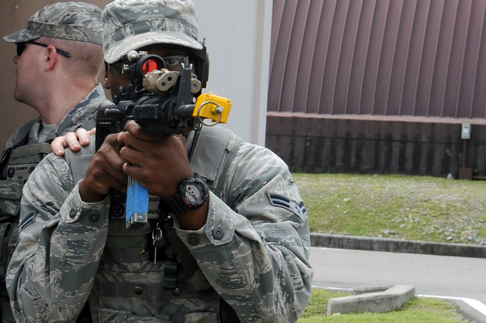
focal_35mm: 35
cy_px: 162
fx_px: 472
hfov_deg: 54.5
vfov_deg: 37.8
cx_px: 243
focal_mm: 35
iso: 200
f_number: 11
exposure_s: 1/125
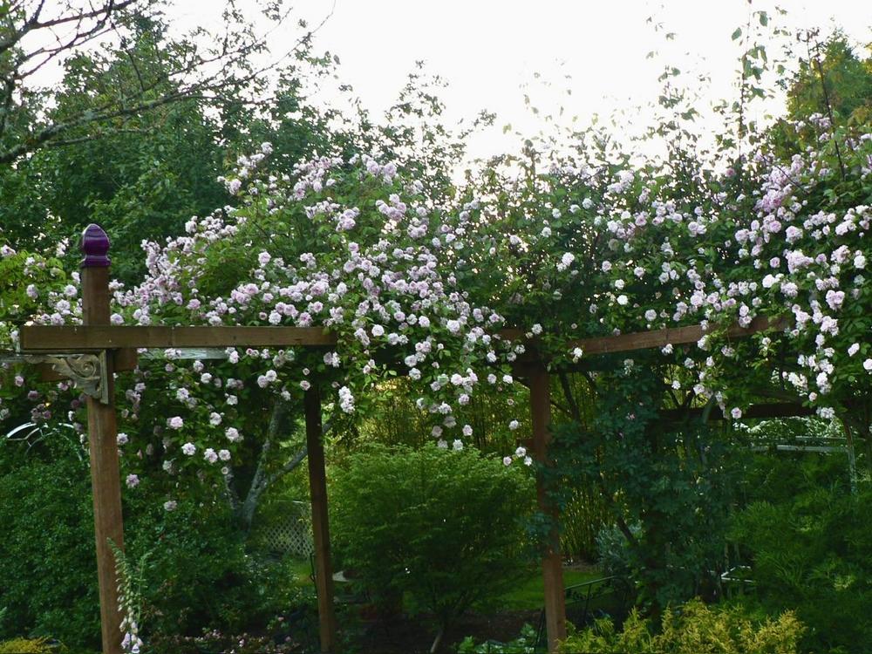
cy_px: 327
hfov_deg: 51.4
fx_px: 907
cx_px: 436
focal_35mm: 36
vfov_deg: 39.7
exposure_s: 1/30
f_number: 2.8
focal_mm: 6
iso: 80
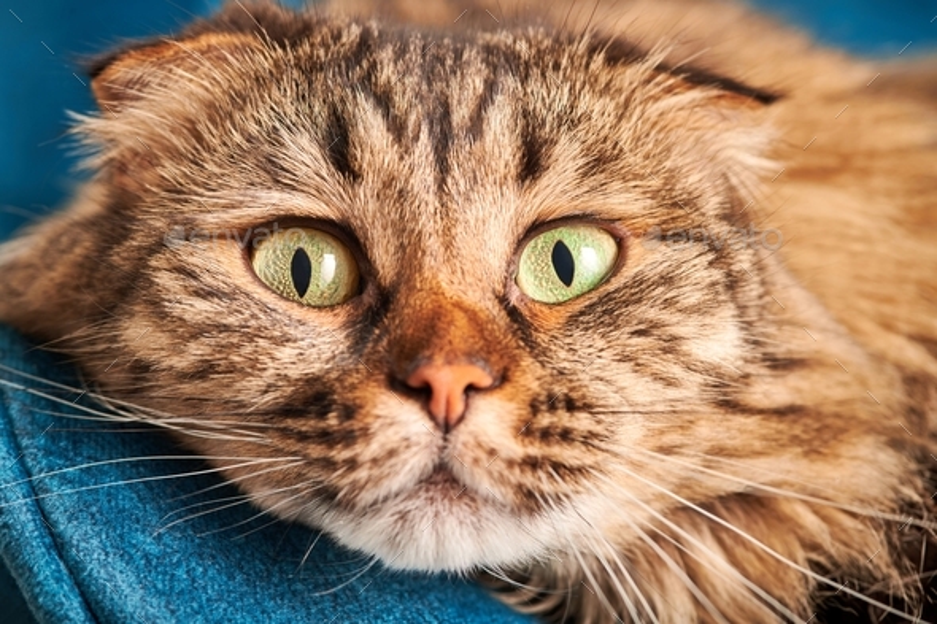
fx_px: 2732
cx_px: 468
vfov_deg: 13.0
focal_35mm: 105
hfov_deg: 19.5
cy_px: 312
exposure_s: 1/160
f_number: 9
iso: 100
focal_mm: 105
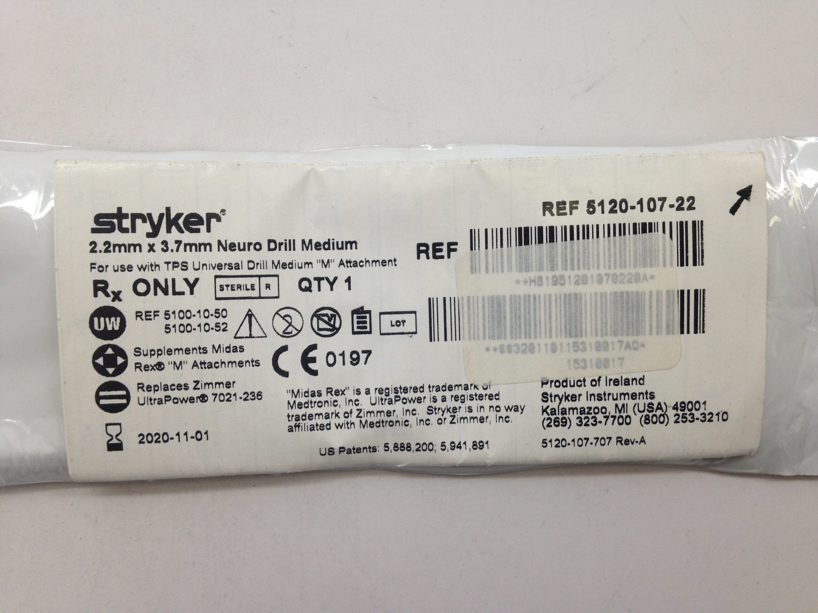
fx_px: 780
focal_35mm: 33
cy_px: 306
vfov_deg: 42.9
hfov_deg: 55.4
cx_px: 409
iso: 64
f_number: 2.4
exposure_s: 1/60
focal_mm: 4.12
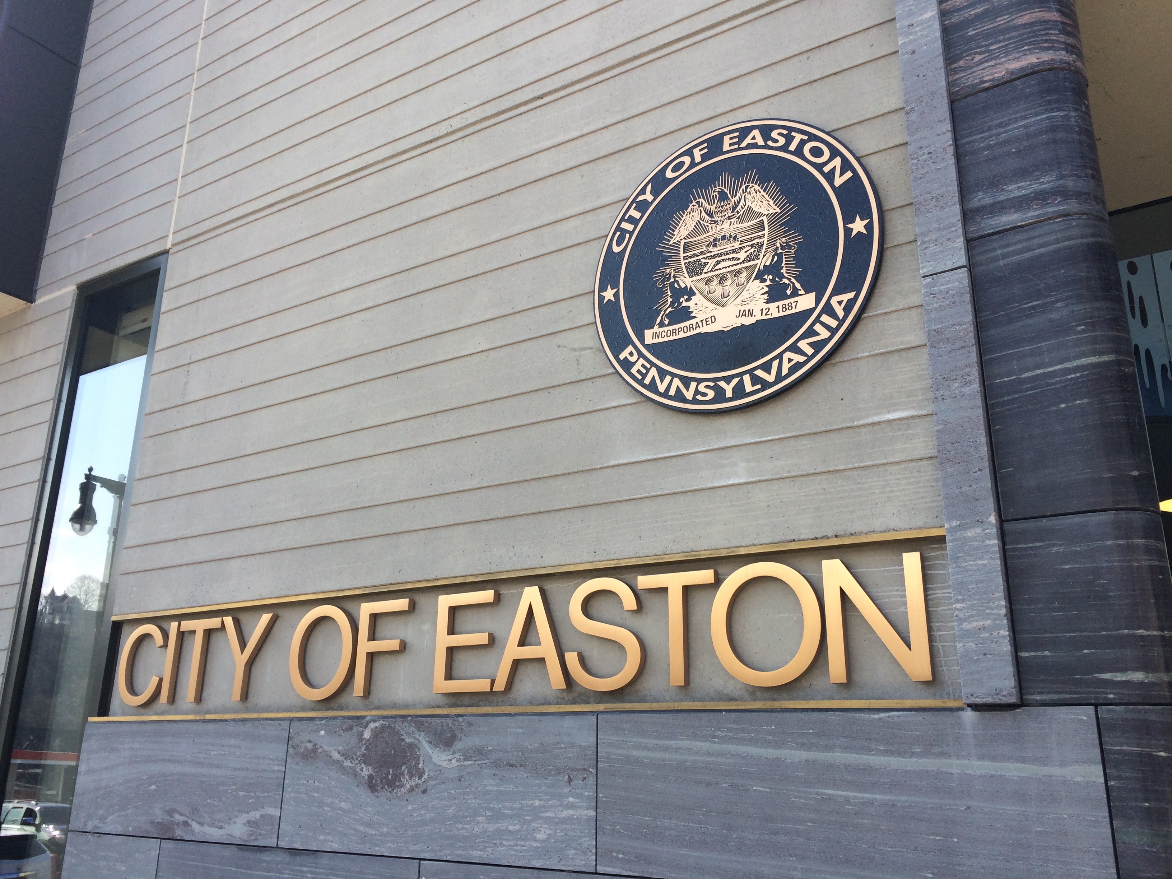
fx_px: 982
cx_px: 586
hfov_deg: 61.7
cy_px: 440
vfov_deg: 48.2
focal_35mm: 29
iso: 32
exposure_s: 1/451
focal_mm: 4.15
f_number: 2.2
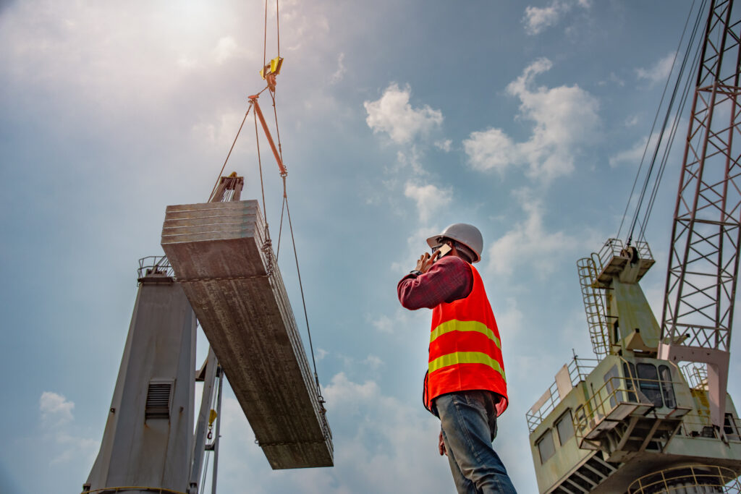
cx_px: 370
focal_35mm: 38
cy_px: 247
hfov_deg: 50.7
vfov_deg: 35.1
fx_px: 782
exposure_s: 1/5000
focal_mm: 38
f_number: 5.6
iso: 200
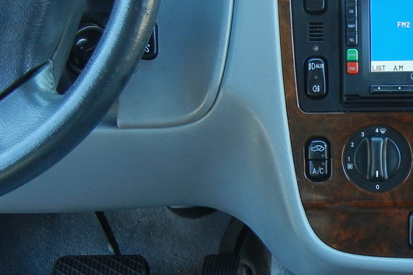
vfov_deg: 14.5
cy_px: 227
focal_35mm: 94
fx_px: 1078
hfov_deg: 21.0
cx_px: 400
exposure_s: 1/30
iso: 185
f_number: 3.5
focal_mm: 5.4
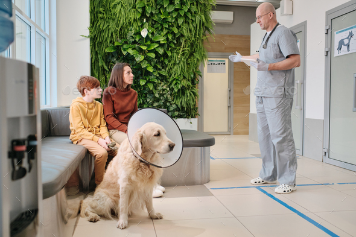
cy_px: 118
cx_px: 178
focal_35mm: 35
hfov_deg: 54.4
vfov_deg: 37.8
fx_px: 346
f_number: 2.8
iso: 640
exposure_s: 1/200
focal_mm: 23
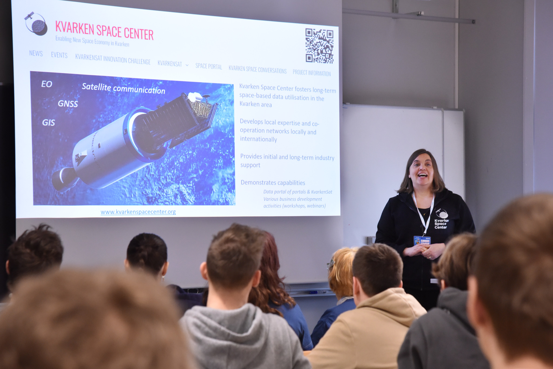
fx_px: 1460
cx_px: 276
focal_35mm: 95
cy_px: 184
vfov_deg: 14.4
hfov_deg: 21.5
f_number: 6.3
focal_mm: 95
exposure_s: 1/100
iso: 3200
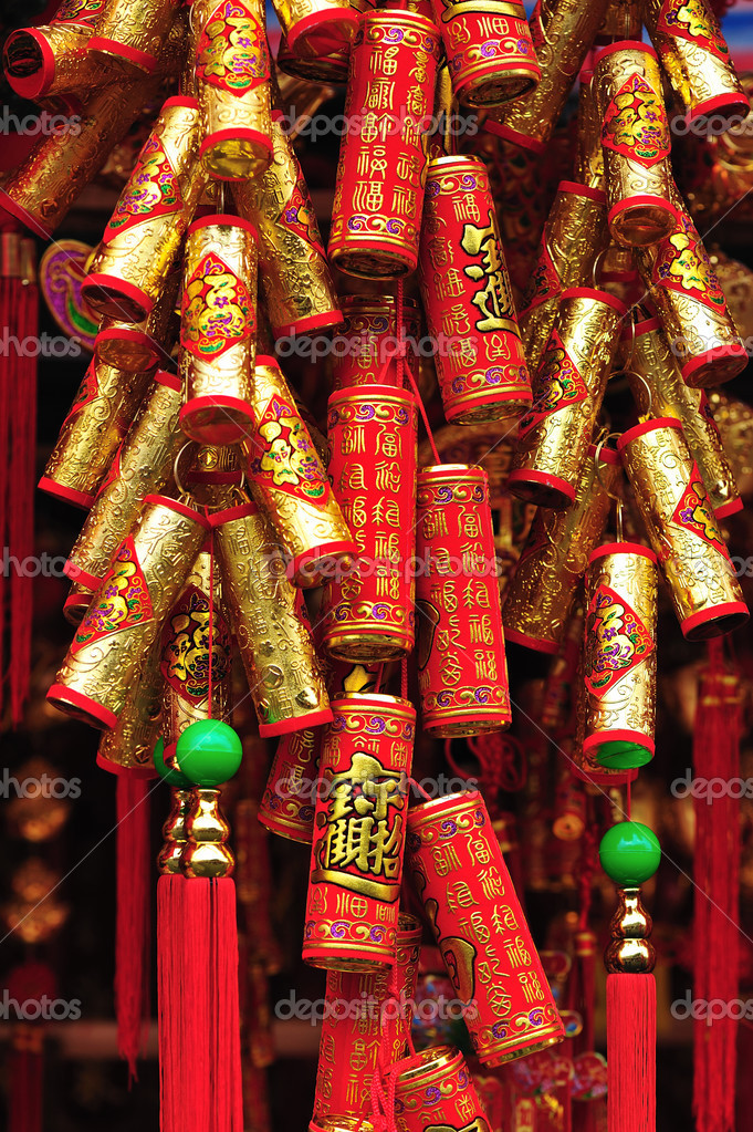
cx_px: 376
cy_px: 566
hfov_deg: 13.0
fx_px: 3297
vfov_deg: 19.5
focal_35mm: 105
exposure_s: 1/125
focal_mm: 105
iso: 200
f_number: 5
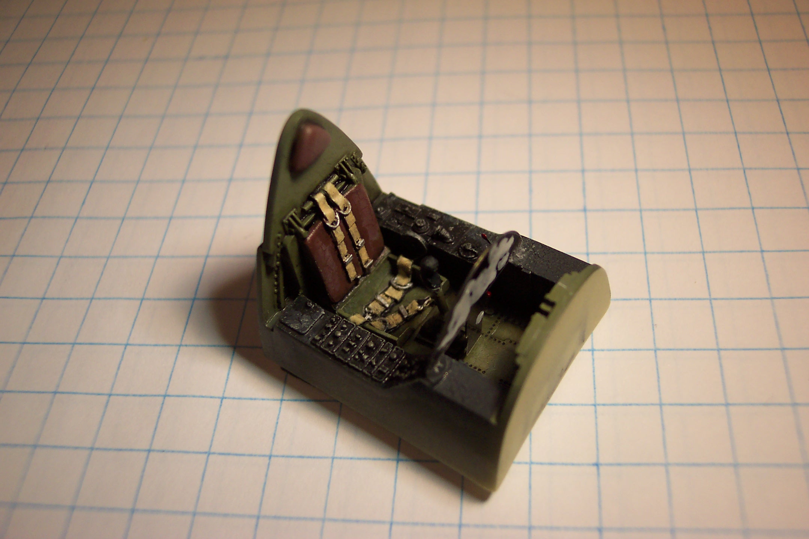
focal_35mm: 38
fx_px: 854
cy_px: 270
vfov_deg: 35.1
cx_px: 404
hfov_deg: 50.7
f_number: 2.8
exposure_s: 1/180
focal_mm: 8
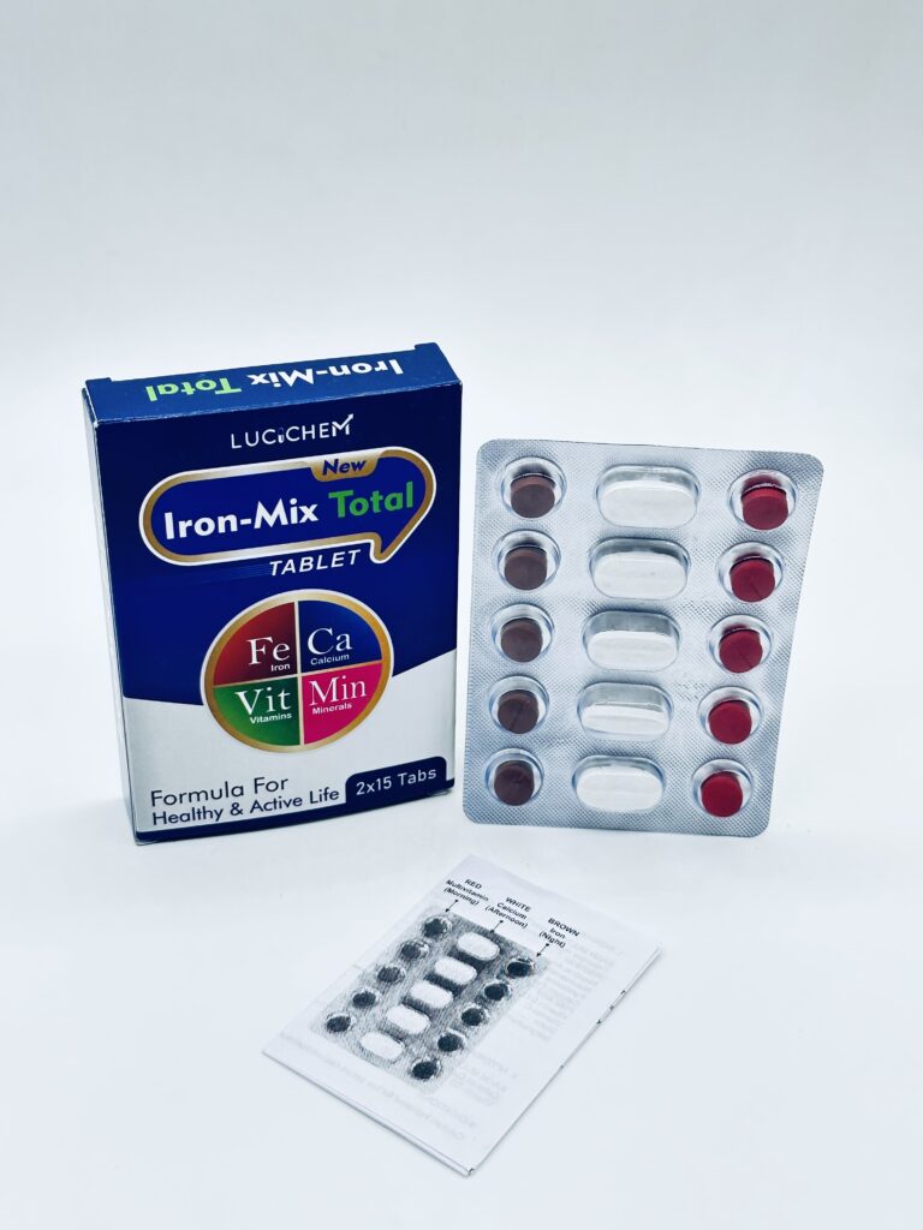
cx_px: 462
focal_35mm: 48
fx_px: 1706
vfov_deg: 39.7
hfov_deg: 30.3
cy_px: 615
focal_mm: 6.86
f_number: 1.78
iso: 64
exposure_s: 1/141
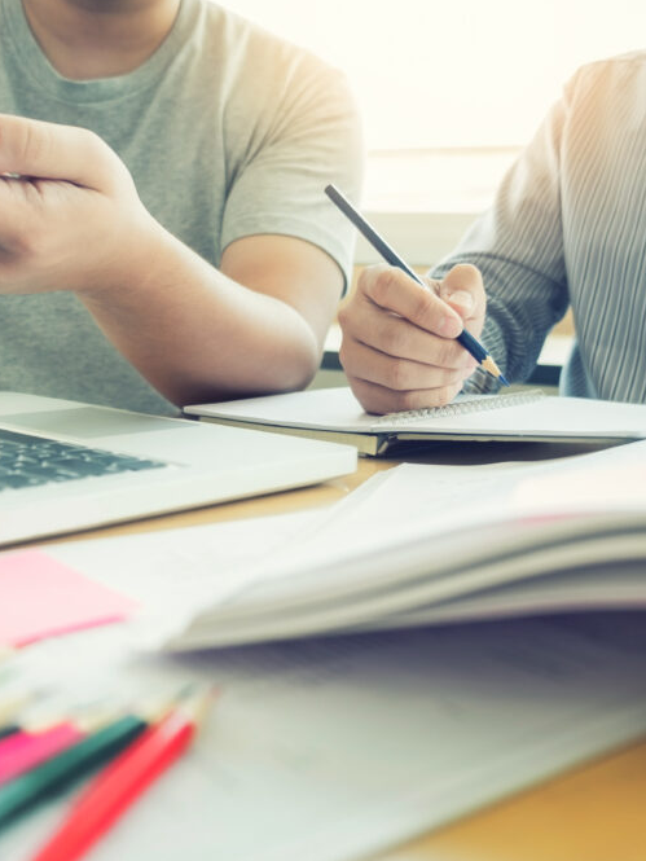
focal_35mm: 40
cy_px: 425
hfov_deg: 36.0
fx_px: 995
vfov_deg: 46.8
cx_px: 316
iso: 400
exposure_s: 1/180
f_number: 2.8
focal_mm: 18
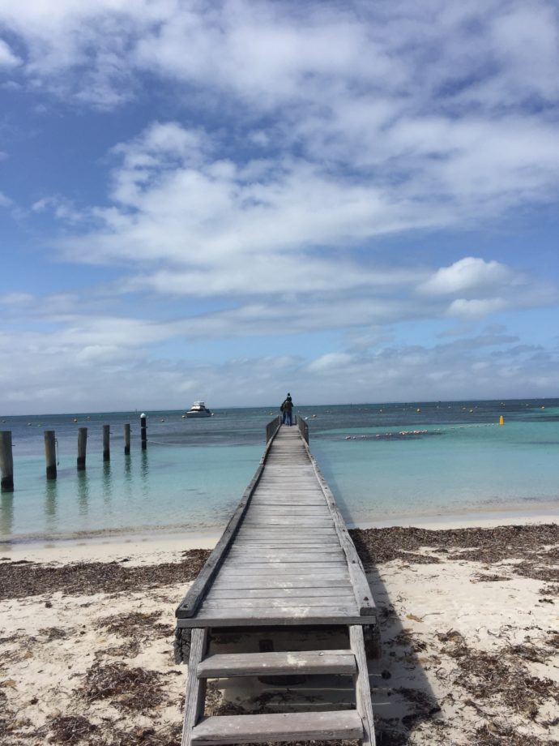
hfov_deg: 48.2
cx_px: 280
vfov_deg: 61.7
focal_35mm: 29
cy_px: 373
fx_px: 624
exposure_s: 1/4405
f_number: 2.2
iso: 32
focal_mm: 4.15
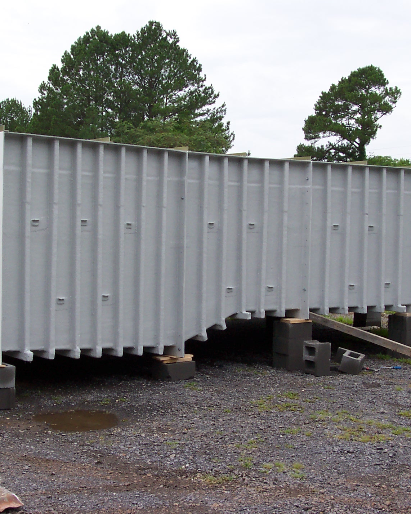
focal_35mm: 54
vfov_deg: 34.8
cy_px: 256
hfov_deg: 28.1
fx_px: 821
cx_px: 193
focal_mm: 8
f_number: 4.8
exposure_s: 1/700
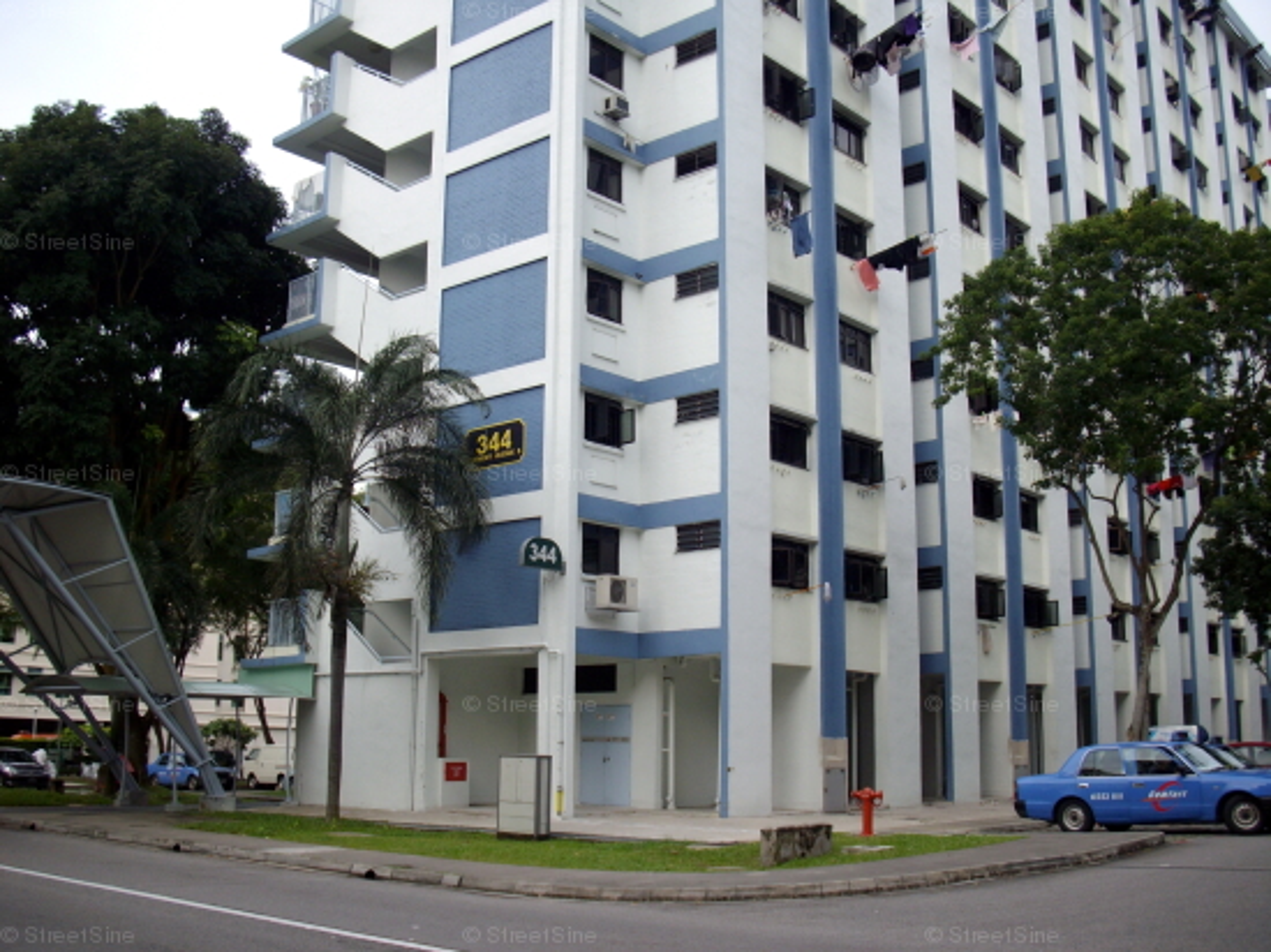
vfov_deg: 38.6
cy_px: 476
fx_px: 1358
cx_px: 636
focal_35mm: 37
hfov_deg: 50.2
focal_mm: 6.2
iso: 80
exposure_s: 1/50
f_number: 5.6
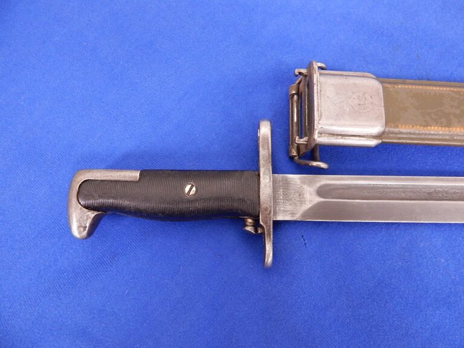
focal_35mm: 22
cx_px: 232
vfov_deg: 61.1
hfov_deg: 76.4
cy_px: 174
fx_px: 295
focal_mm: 4
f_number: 3
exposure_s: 1/10
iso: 400
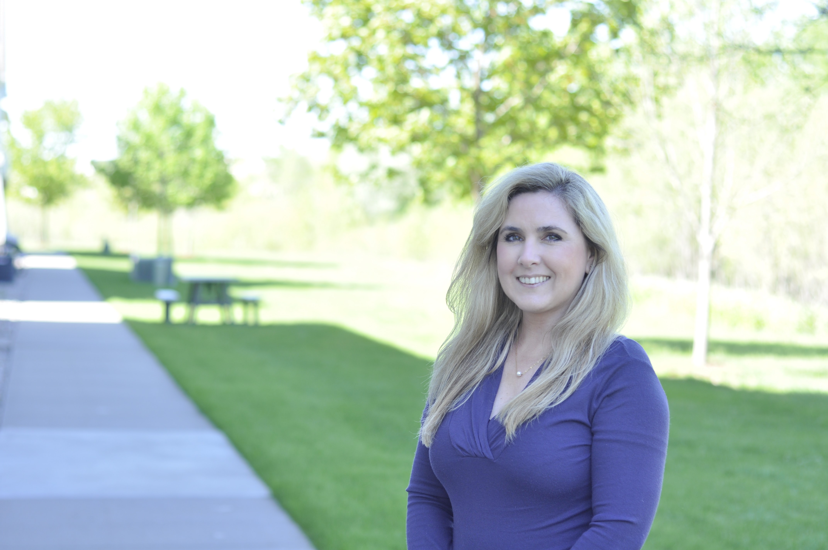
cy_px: 275
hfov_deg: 27.0
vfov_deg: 18.1
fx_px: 1723
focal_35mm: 75
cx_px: 414
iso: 200
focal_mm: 50
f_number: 3.2
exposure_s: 1/320
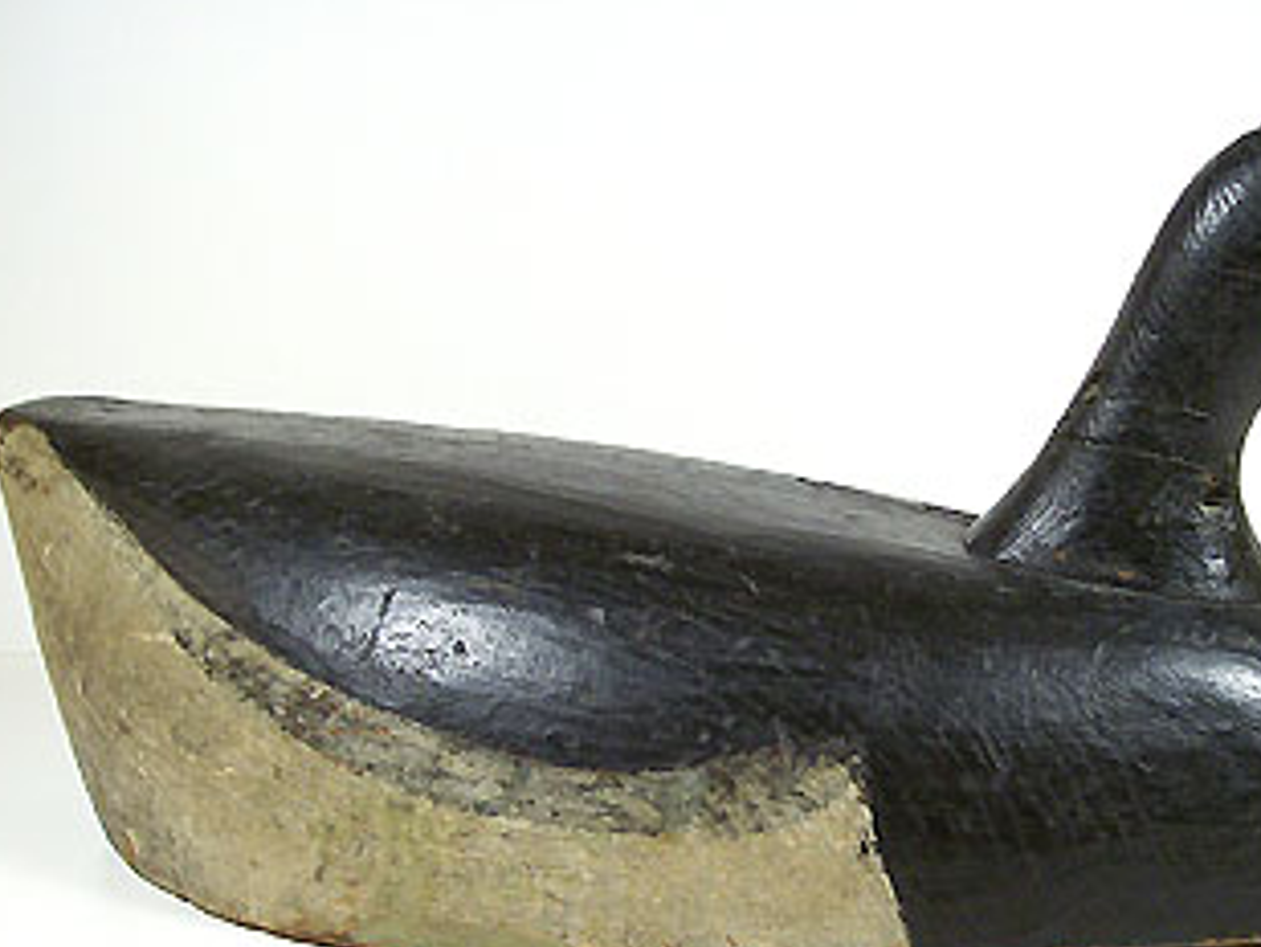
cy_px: 569
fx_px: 1895
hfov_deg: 36.5
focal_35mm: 52
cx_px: 822
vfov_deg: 28.0
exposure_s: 1/42.8
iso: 80
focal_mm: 6
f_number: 2.7
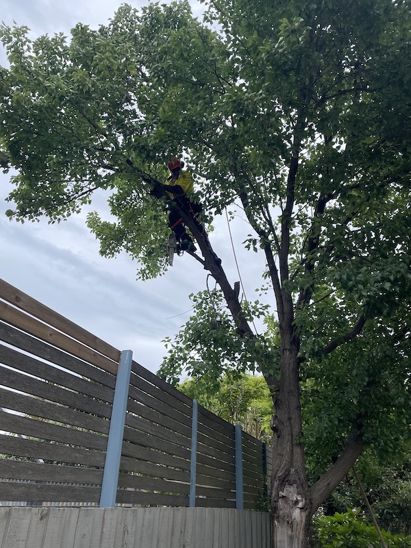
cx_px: 206
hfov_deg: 53.1
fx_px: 412
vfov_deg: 67.3
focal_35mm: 26
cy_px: 274
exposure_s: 1/1916
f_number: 1.6
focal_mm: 4.2
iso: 32
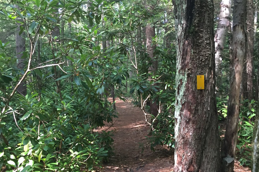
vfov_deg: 32.5
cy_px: 102
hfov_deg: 47.4
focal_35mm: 41
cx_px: 132
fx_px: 295
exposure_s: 1/30
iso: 80
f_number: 2.2
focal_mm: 4.15
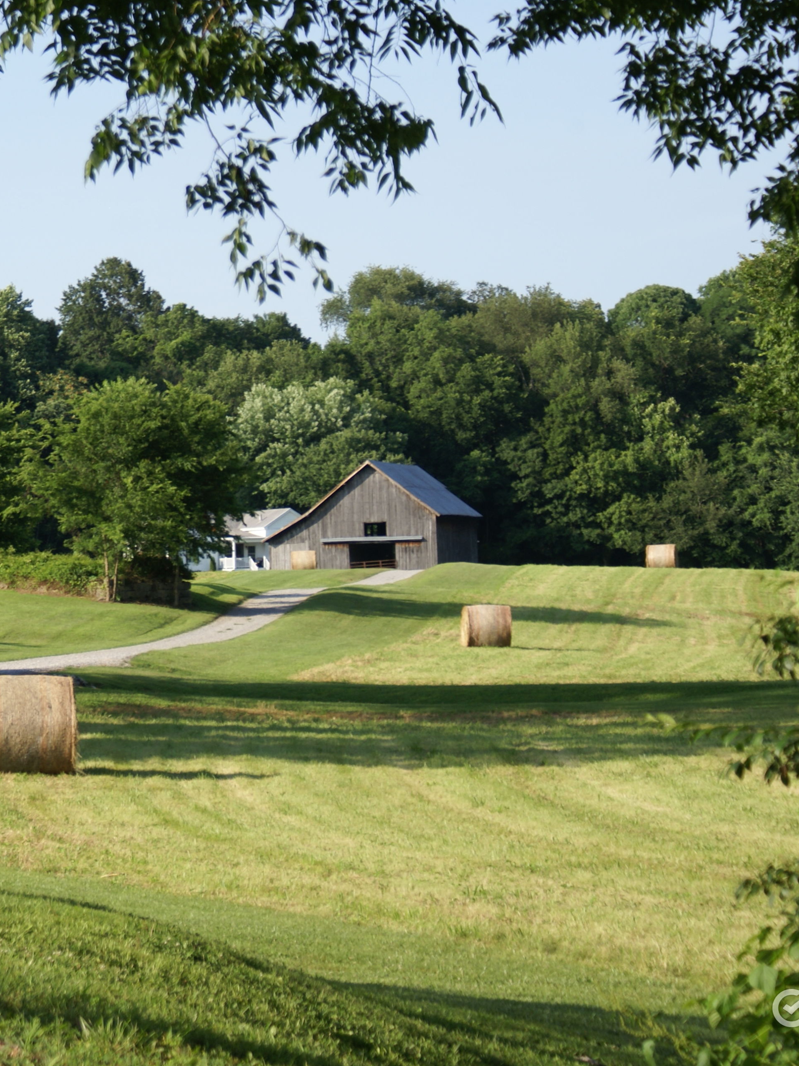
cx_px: 178
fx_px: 4001
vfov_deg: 15.2
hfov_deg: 11.4
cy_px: 534
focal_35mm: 130
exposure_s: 1/320
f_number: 5.6
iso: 100
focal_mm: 60
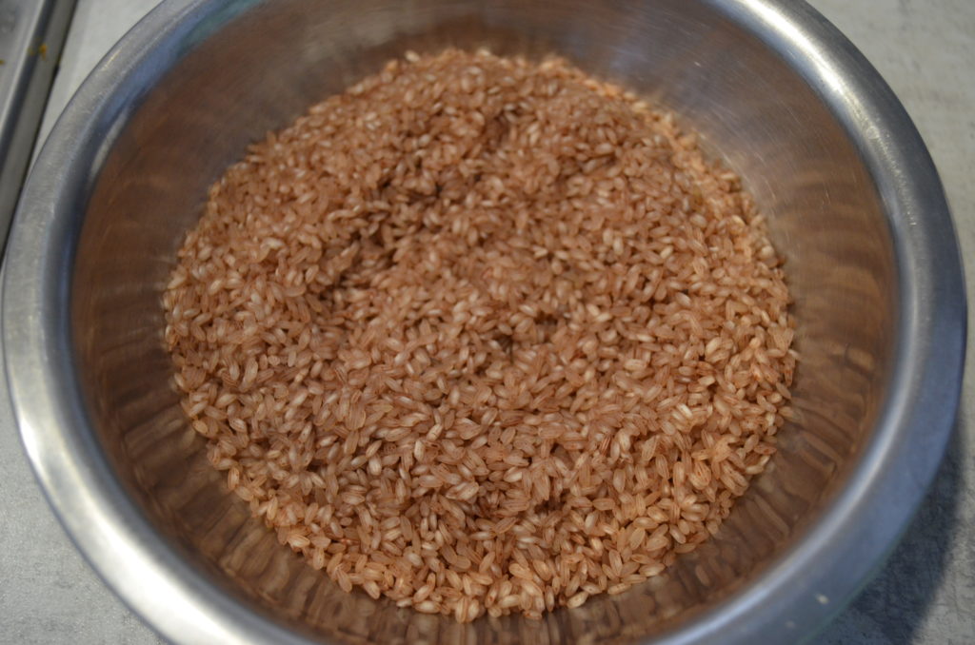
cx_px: 488
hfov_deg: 57.3
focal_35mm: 33
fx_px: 892
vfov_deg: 39.8
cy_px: 322
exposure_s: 1/30
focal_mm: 22
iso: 1250
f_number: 4
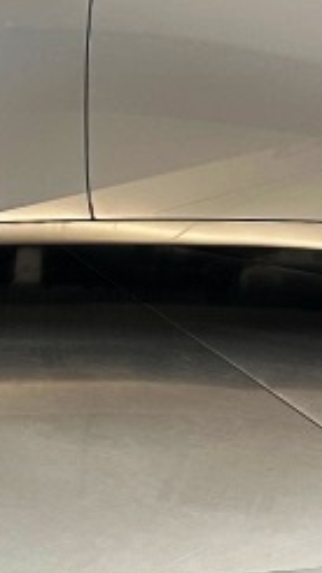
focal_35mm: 109
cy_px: 212
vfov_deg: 19.6
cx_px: 2
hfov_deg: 11.0
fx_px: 1658
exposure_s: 1/60
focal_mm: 6.86
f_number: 1.78
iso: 200
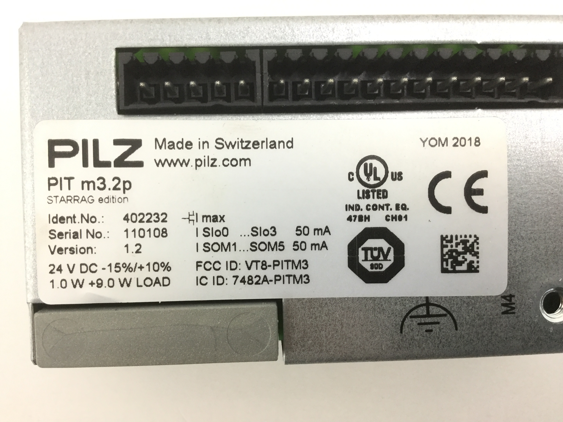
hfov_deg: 58.4
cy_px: 211
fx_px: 504
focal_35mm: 31
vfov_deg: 45.4
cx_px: 282
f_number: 2.4
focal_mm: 3.3
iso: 125
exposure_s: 1/33
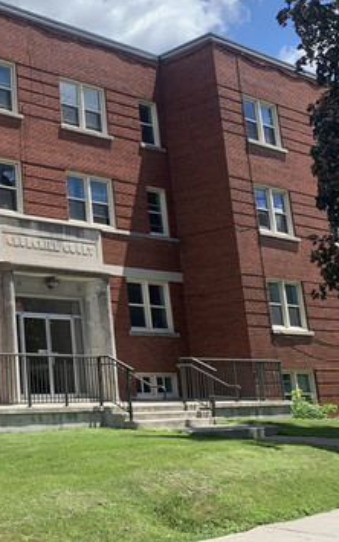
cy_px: 214
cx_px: -56
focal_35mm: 53
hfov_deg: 22.7
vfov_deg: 38.0
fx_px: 783
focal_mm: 4.25
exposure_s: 1/1560
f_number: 1.8
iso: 25
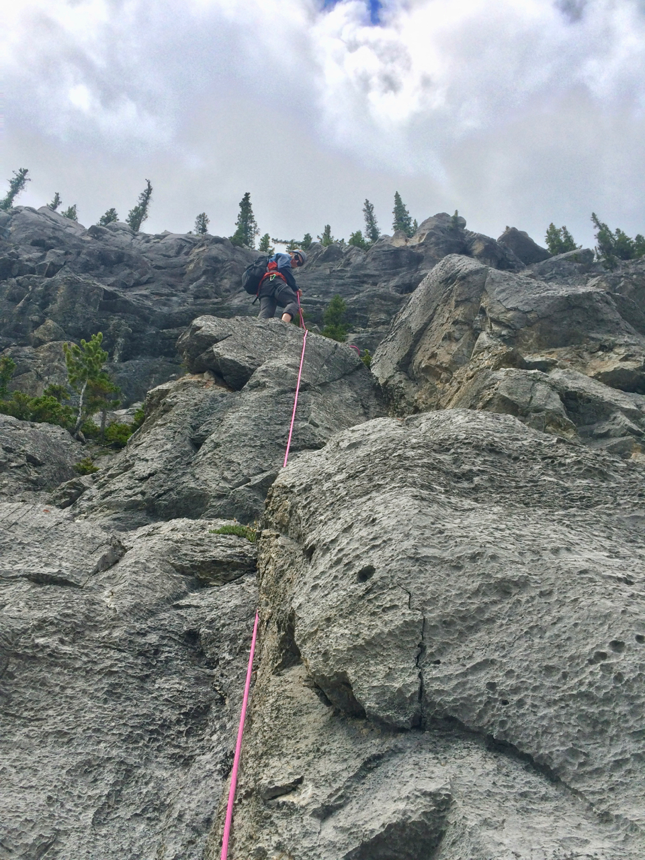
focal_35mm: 29
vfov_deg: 61.7
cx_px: 322
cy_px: 430
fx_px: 720
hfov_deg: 48.2
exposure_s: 1/1709
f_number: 2.2
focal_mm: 4.15
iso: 32
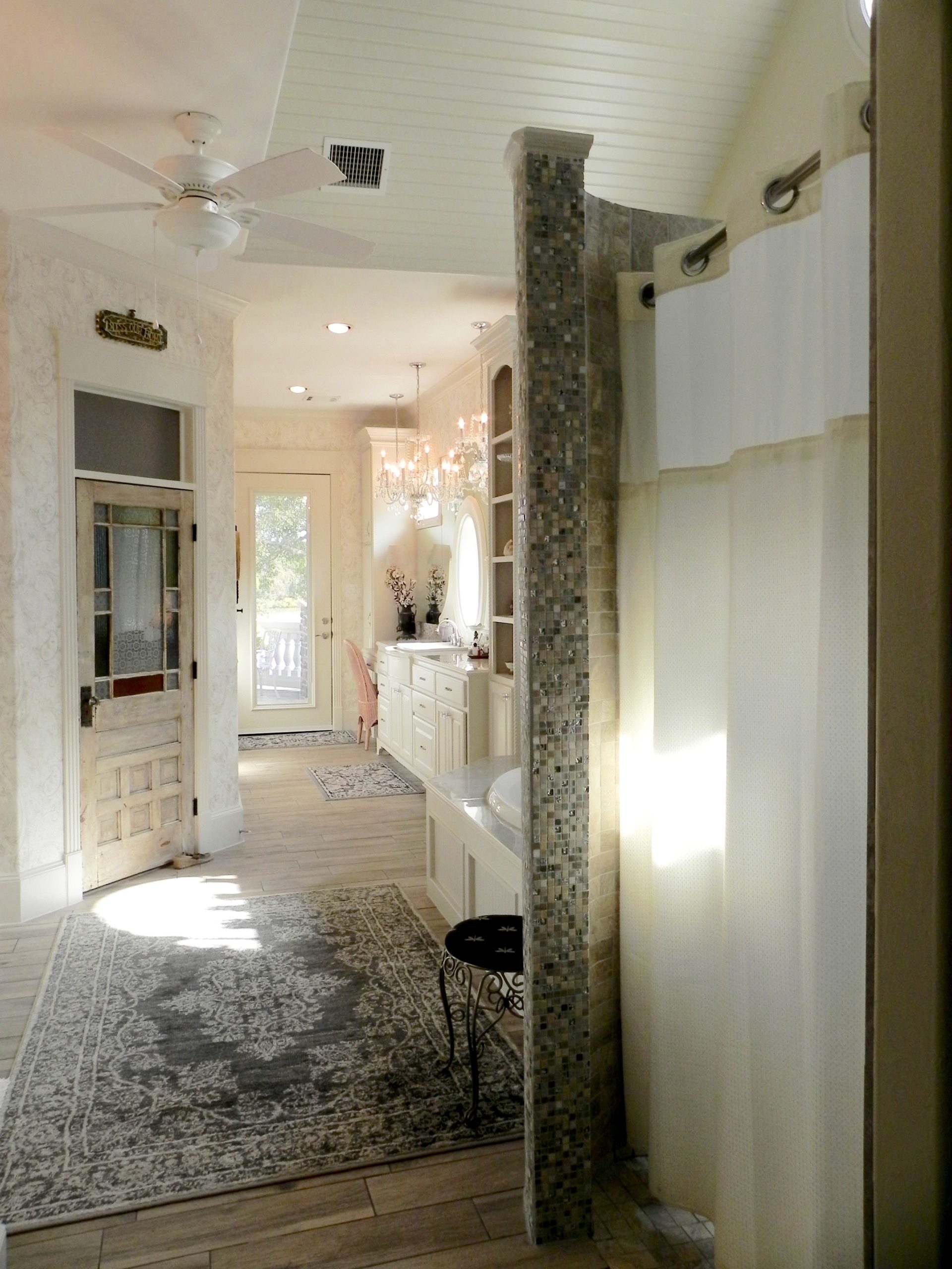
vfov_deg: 67.3
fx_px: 953
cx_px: 476
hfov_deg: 53.1
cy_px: 634
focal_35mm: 26
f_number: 4
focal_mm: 4.6
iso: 160
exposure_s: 1/127
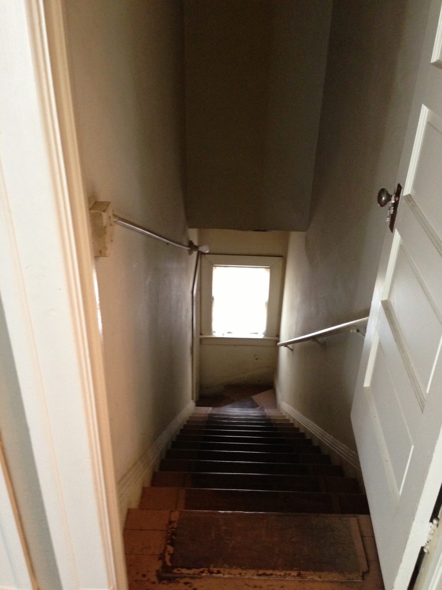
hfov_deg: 42.9
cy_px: 295
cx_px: 221
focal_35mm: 33
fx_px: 562
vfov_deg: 55.4
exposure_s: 1/20
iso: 320
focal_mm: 4.13
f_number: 2.4
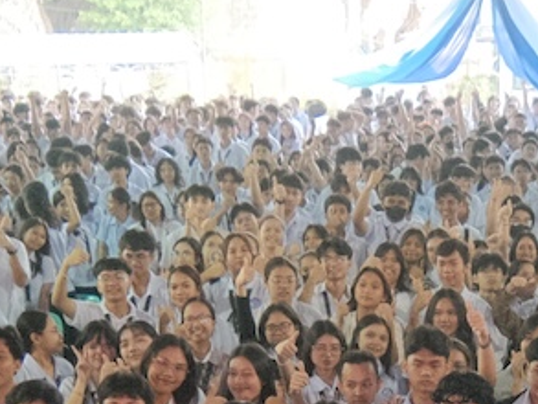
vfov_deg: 13.0
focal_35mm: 107
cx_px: 479
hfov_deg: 18.1
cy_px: 621
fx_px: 1664
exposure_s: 1/125
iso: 4000
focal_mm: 11
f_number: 3.5
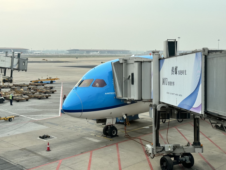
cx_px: 113
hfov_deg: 39.7
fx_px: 313
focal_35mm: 48
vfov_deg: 30.3
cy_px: 85
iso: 64
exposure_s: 1/1524
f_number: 1.78
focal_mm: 6.76
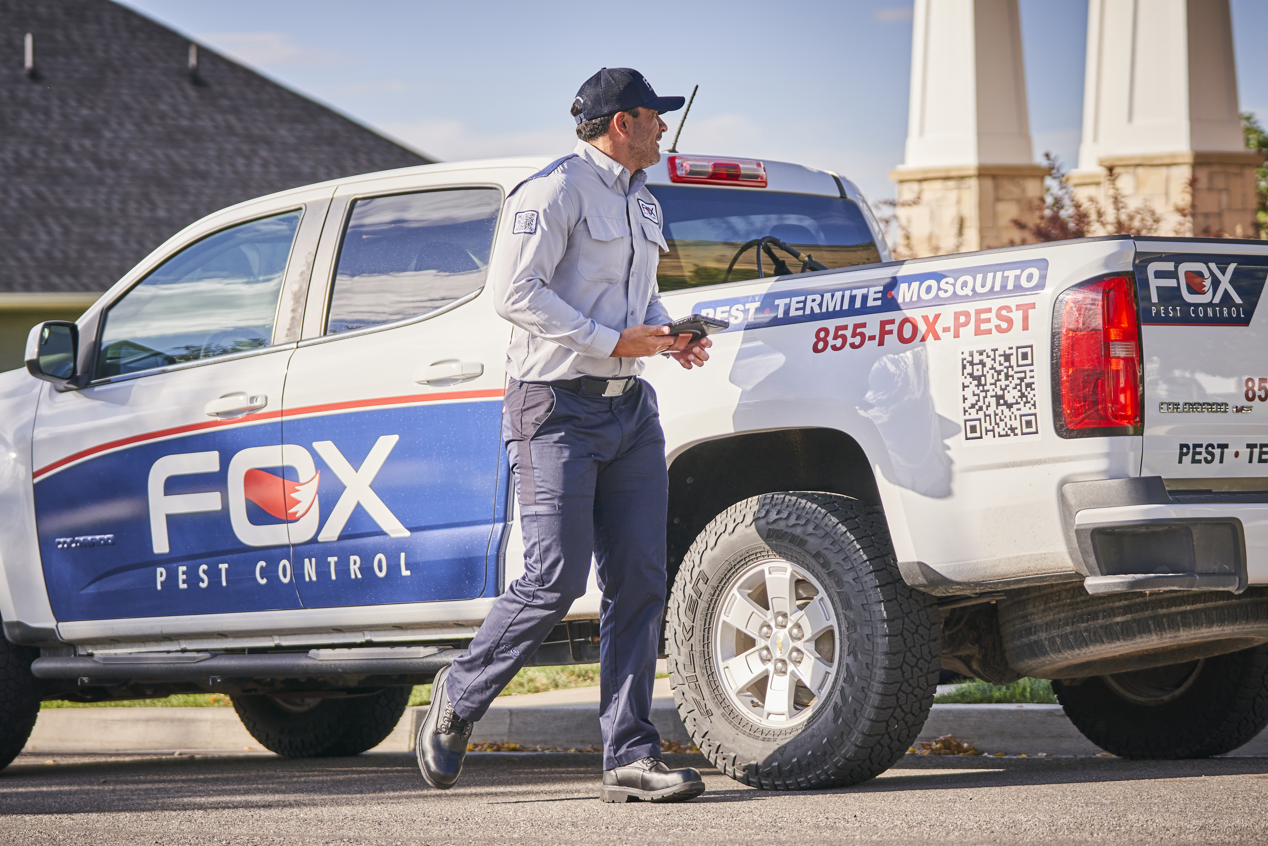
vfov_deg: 10.9
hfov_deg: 16.3
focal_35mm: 126
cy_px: 423
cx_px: 634
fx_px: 4439
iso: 160
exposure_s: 1/2000
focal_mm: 84
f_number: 2.8
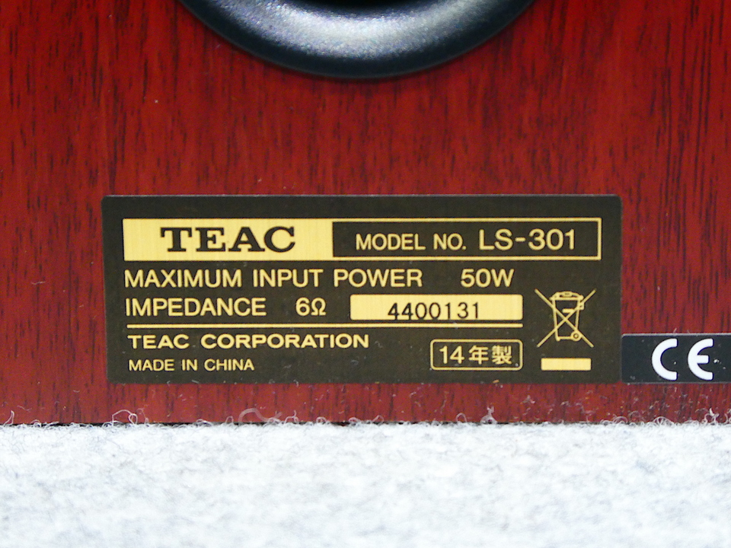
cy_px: 274
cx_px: 366
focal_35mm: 135
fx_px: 2851
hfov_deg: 14.6
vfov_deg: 11.0
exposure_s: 1/10
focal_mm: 24.2
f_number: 5.5
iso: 400
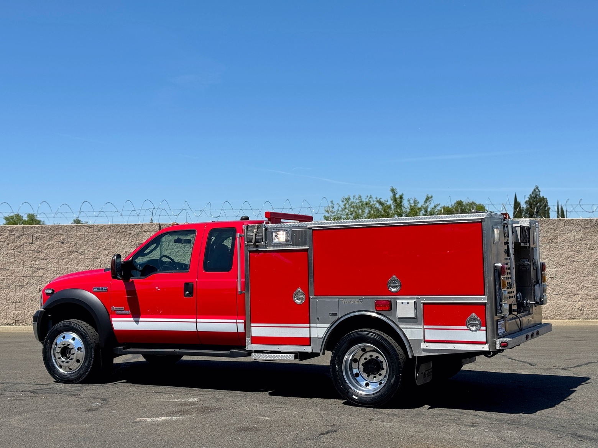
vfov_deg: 30.3
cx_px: 299
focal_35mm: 48
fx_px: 829
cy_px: 224
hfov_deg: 39.7
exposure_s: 1/4608
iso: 64
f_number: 1.78
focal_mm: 6.76
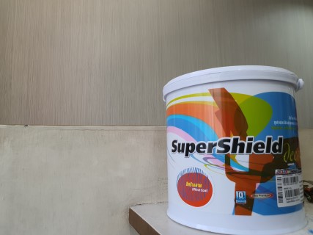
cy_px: 118
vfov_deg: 53.0
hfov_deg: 67.3
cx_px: 156
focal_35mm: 26
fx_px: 235
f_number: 2.4
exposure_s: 1/100
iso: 100
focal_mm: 4.3
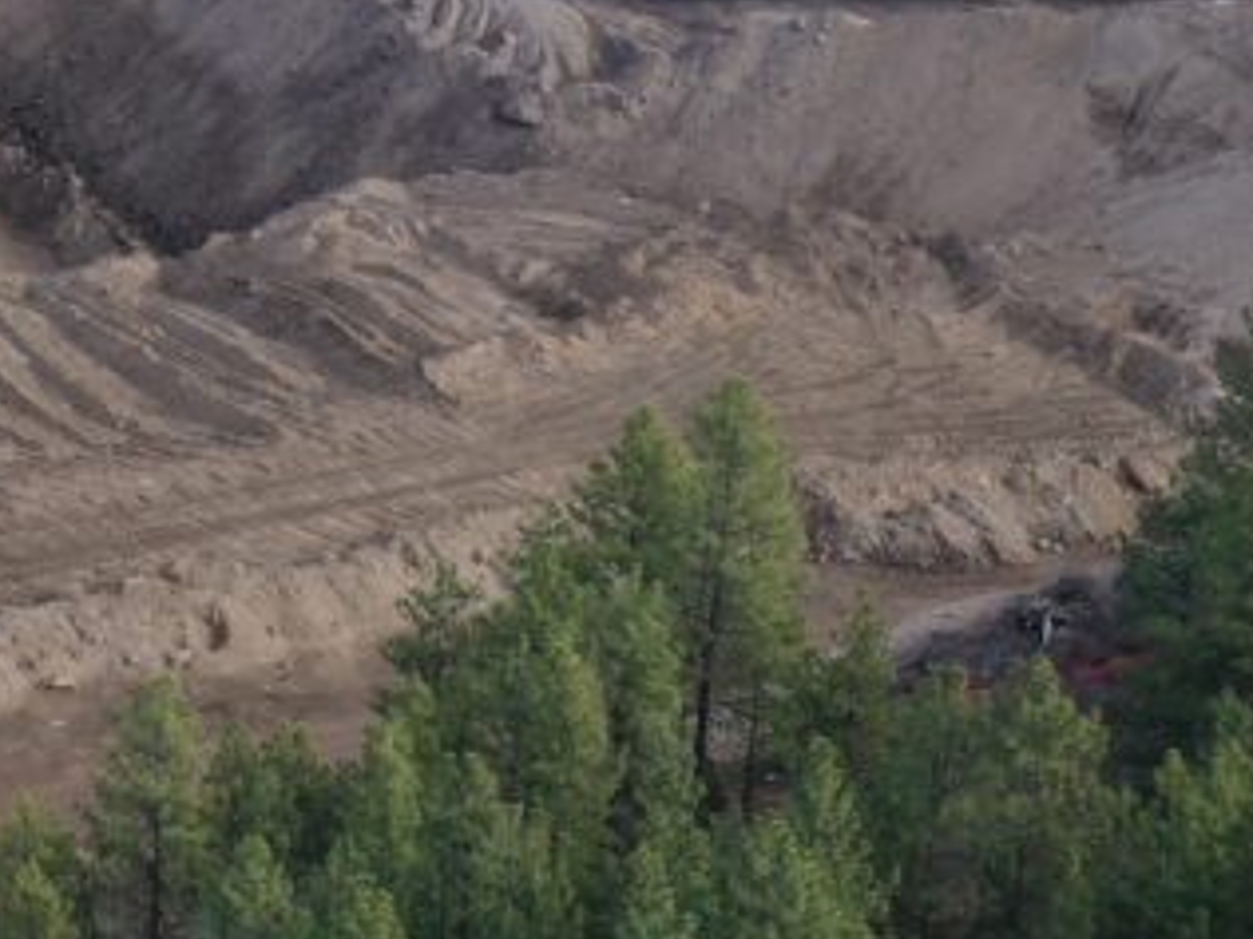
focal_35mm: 131
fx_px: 4742
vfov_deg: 10.9
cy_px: -483
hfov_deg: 13.7
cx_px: -876
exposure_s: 1/120
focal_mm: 10.26
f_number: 7.1
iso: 100
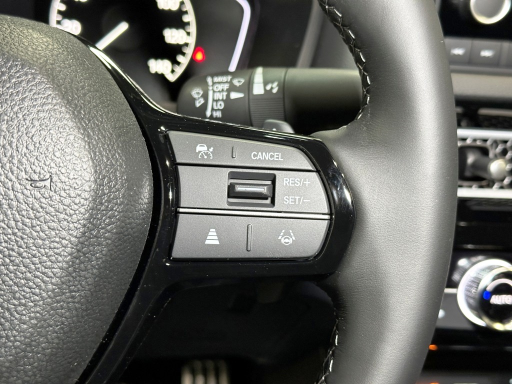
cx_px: 256
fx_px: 710
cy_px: 192
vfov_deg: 30.3
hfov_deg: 39.7
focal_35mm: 48
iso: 400
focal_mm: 6.86
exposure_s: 1/40
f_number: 1.78
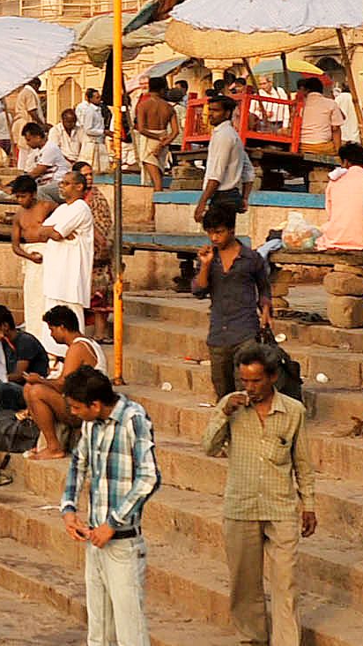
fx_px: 2805
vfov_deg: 13.0
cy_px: 14
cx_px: -547
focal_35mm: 164
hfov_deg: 6.9
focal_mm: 36
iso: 200
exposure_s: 1/500
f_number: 5
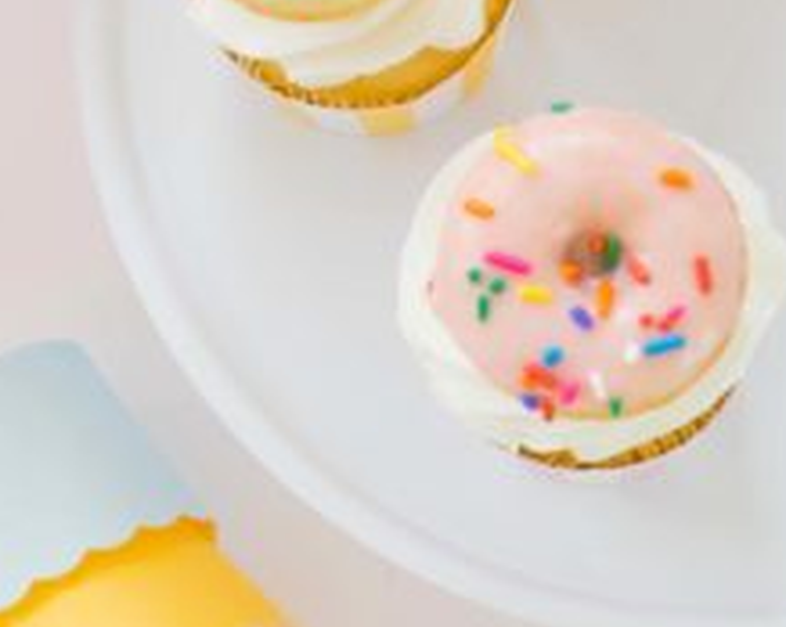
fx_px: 6054
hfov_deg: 7.4
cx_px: 782
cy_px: 713
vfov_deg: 5.9
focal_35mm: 260
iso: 200
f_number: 3.5
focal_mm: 35
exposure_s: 1/40
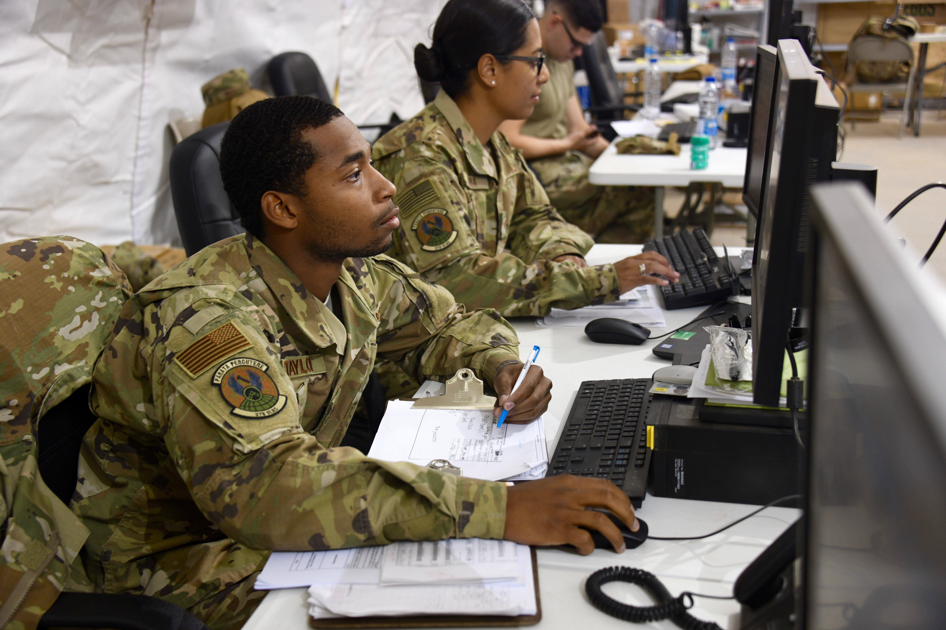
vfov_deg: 28.1
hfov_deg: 41.1
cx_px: 473
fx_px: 1261
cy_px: 315
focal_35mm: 48
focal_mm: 48
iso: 1000
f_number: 4.2
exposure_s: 1/80
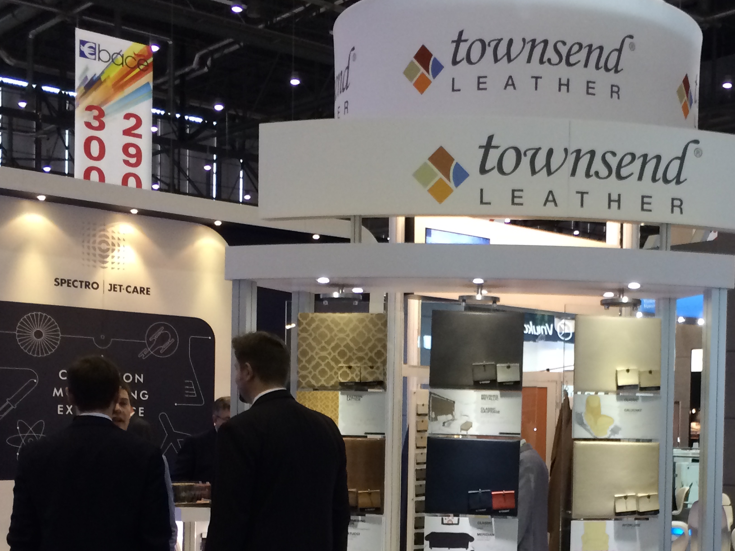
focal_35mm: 60
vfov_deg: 24.0
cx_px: 527
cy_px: 444
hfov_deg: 31.7
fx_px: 1274
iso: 125
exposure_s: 1/30
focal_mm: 4.12
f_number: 2.2
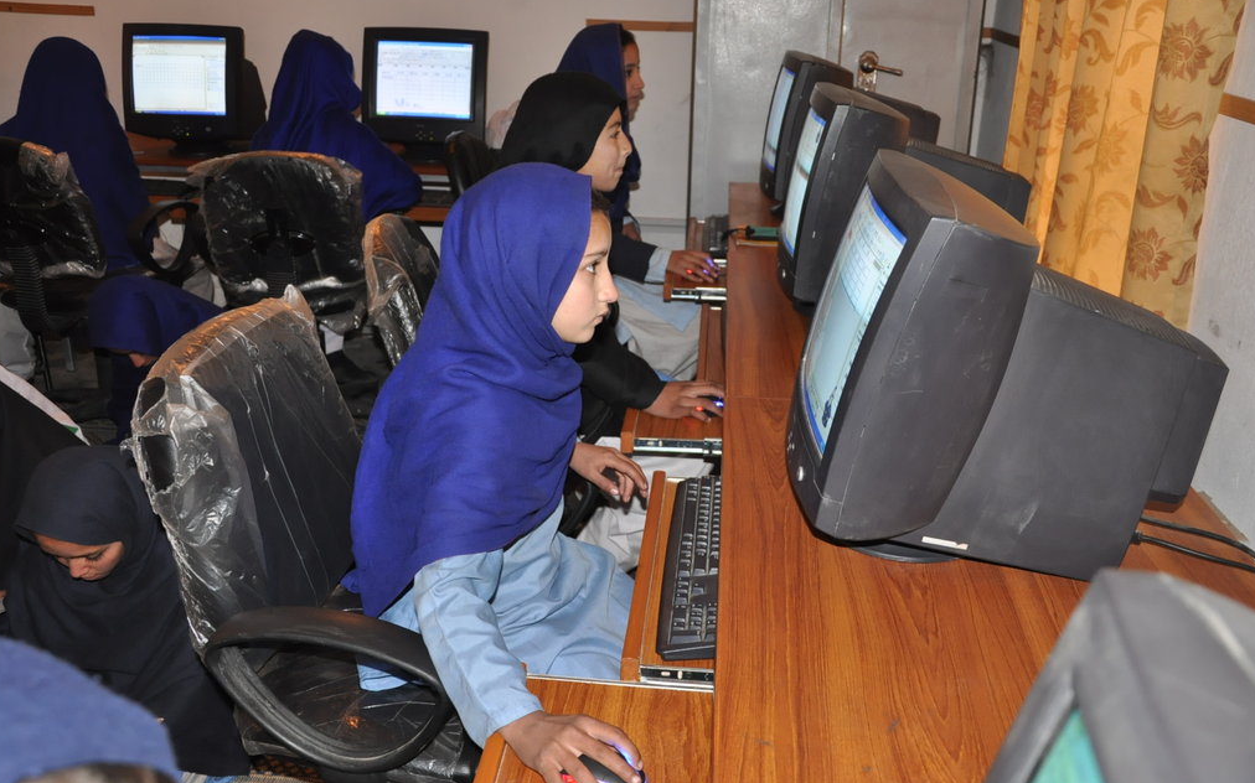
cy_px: 394
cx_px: 624
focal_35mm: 34
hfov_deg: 56.7
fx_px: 1163
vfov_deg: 37.3
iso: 800
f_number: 3.8
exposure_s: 1/60
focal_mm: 22
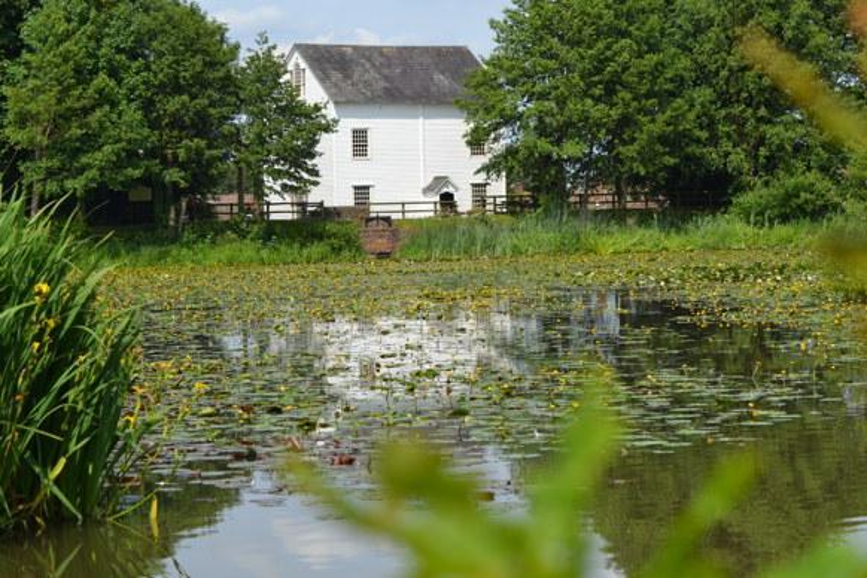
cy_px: 289
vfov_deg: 13.0
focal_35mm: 105
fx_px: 2529
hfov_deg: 19.5
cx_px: 434
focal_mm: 70
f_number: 8
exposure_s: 1/320
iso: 100
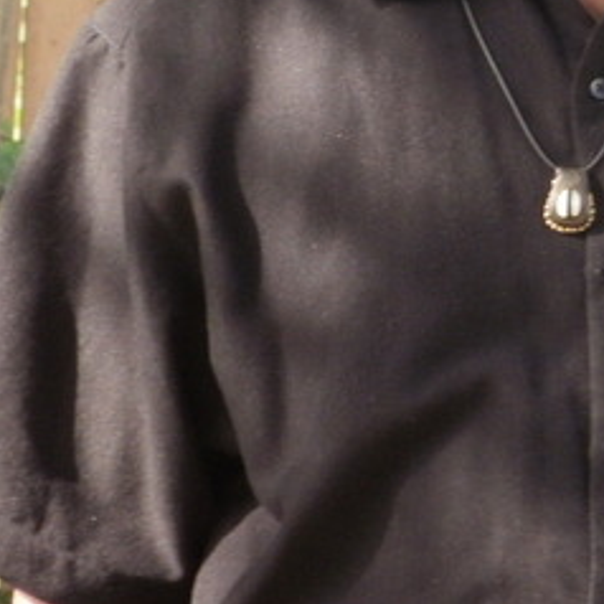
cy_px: -57
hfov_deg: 5.6
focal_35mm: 314
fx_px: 6199
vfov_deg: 5.6
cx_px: 518
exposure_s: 1/80
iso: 160
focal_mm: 21.2
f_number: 5.3
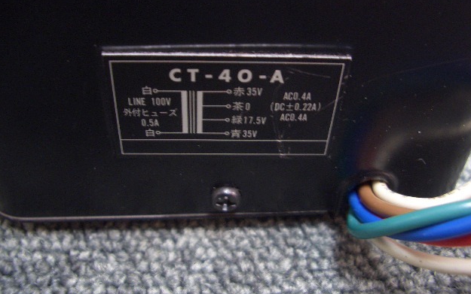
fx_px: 488
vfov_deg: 33.5
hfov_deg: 51.5
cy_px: 123
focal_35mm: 38
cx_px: 235
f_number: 2.6
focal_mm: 5.8
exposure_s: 1/8
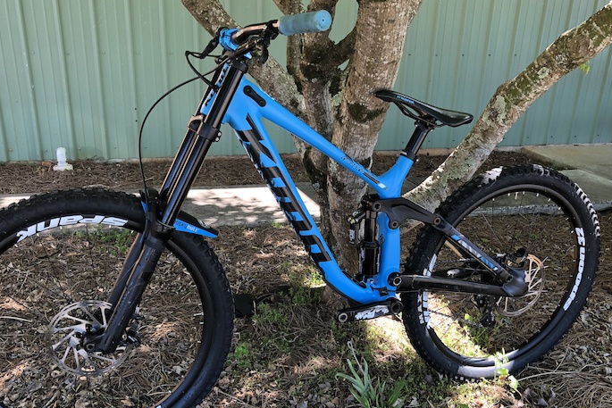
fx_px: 578
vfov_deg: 38.7
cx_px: 286
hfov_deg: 55.7
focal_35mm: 34
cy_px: 253
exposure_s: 1/120
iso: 40
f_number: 1.8
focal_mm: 3.99
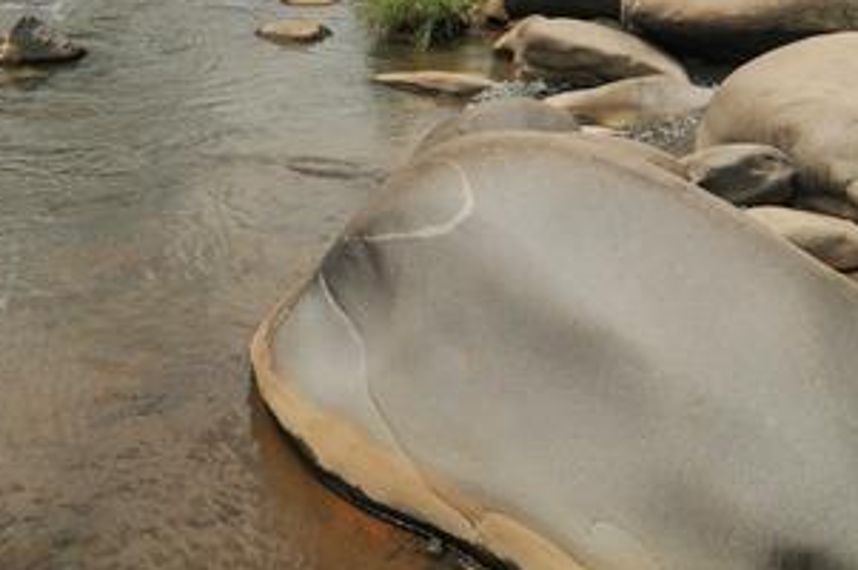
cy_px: -4
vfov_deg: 34.2
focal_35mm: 35
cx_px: 231
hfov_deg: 52.4
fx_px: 835
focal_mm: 11
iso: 400
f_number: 4
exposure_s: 1/5000
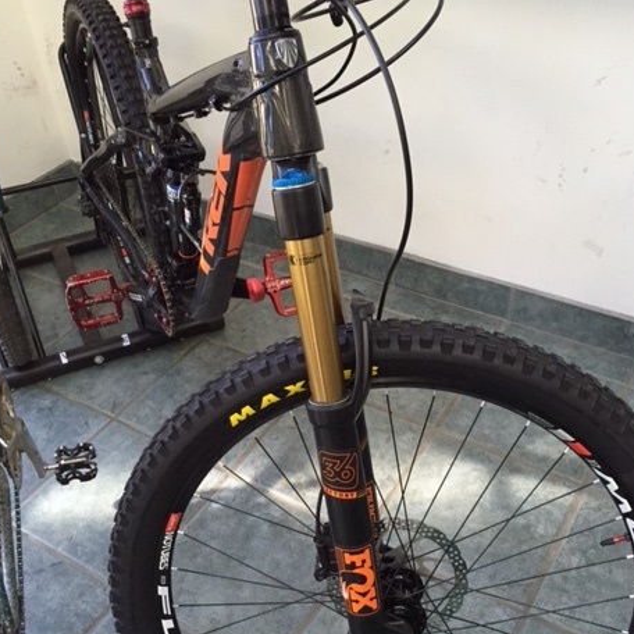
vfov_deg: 45.8
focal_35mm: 36
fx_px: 746
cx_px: 321
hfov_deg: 46.0
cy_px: 378
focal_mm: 4.15
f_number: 2.2
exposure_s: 1/30
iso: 160
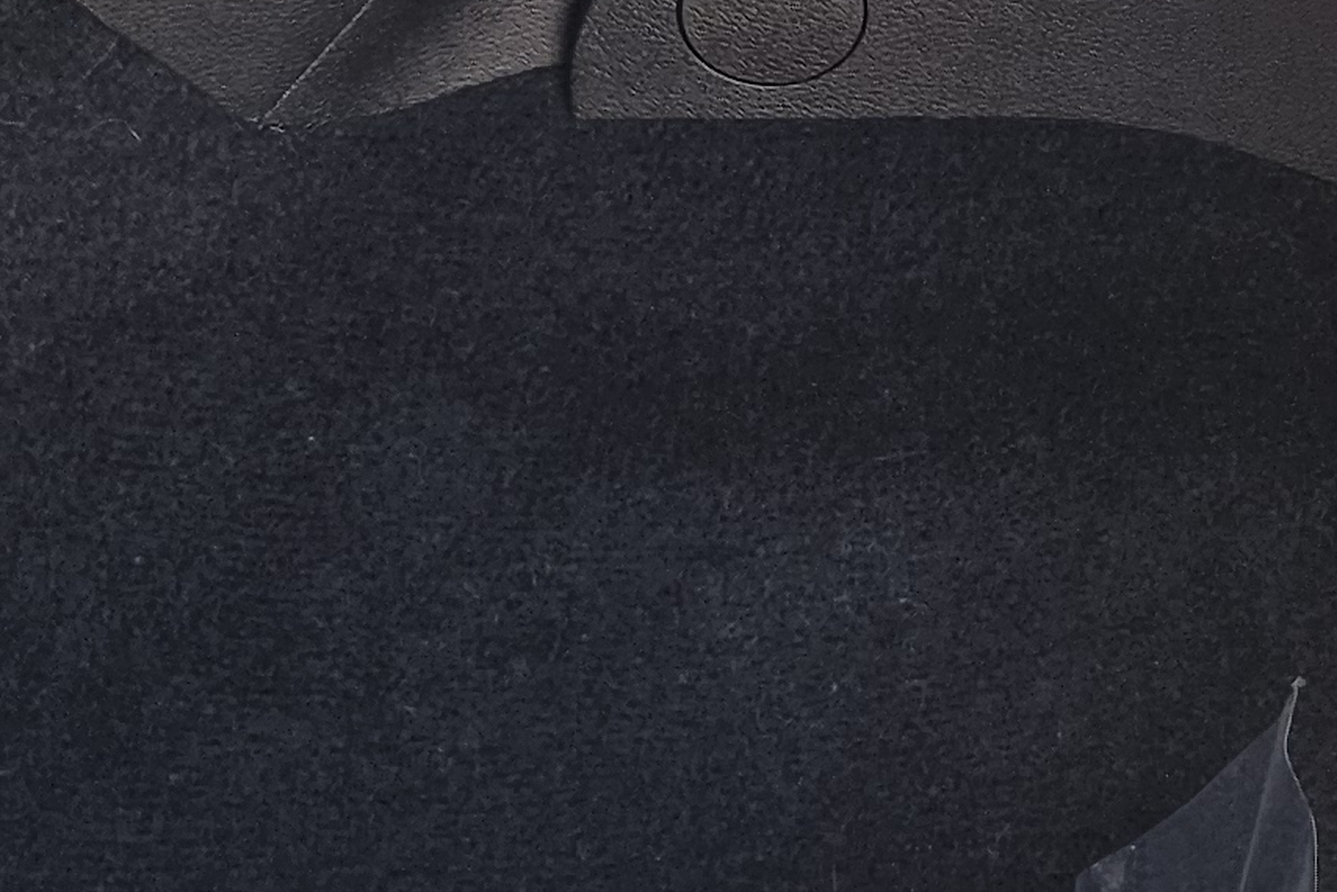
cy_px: -379
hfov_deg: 15.5
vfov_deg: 11.8
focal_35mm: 112
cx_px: 2445
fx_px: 4161
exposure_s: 1/120
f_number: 1.7
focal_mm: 6.3
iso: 25
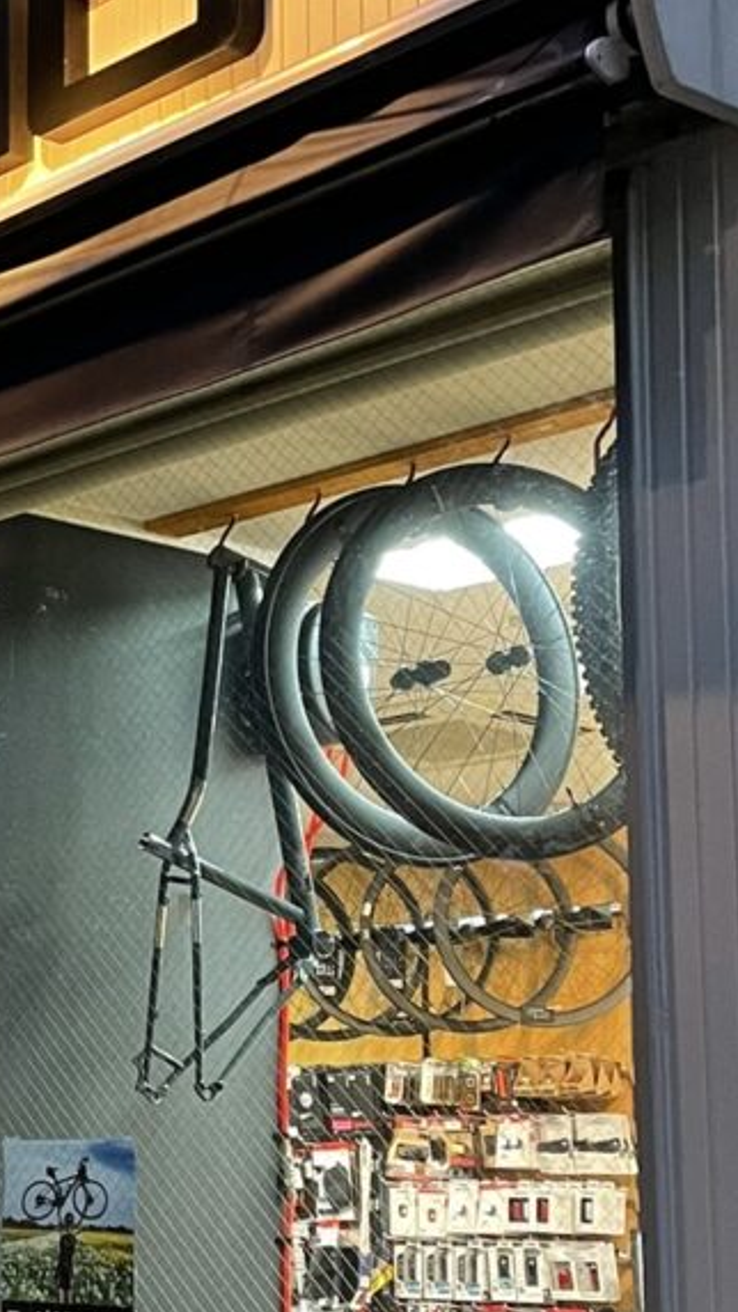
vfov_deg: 27.7
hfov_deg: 14.8
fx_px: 2642
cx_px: -358
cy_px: 842
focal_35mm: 76
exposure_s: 1/50
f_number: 1.6
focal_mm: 4.2
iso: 200
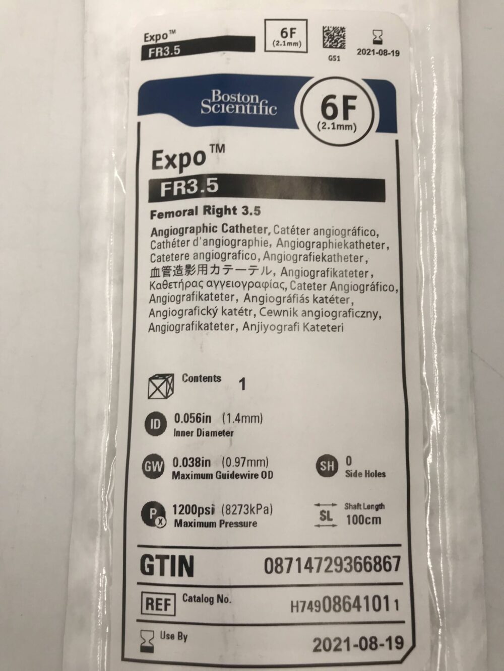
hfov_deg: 49.8
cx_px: 252
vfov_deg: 63.4
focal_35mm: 28
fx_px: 543
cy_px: 336
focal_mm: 3.99
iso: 32
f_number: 1.8
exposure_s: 1/60
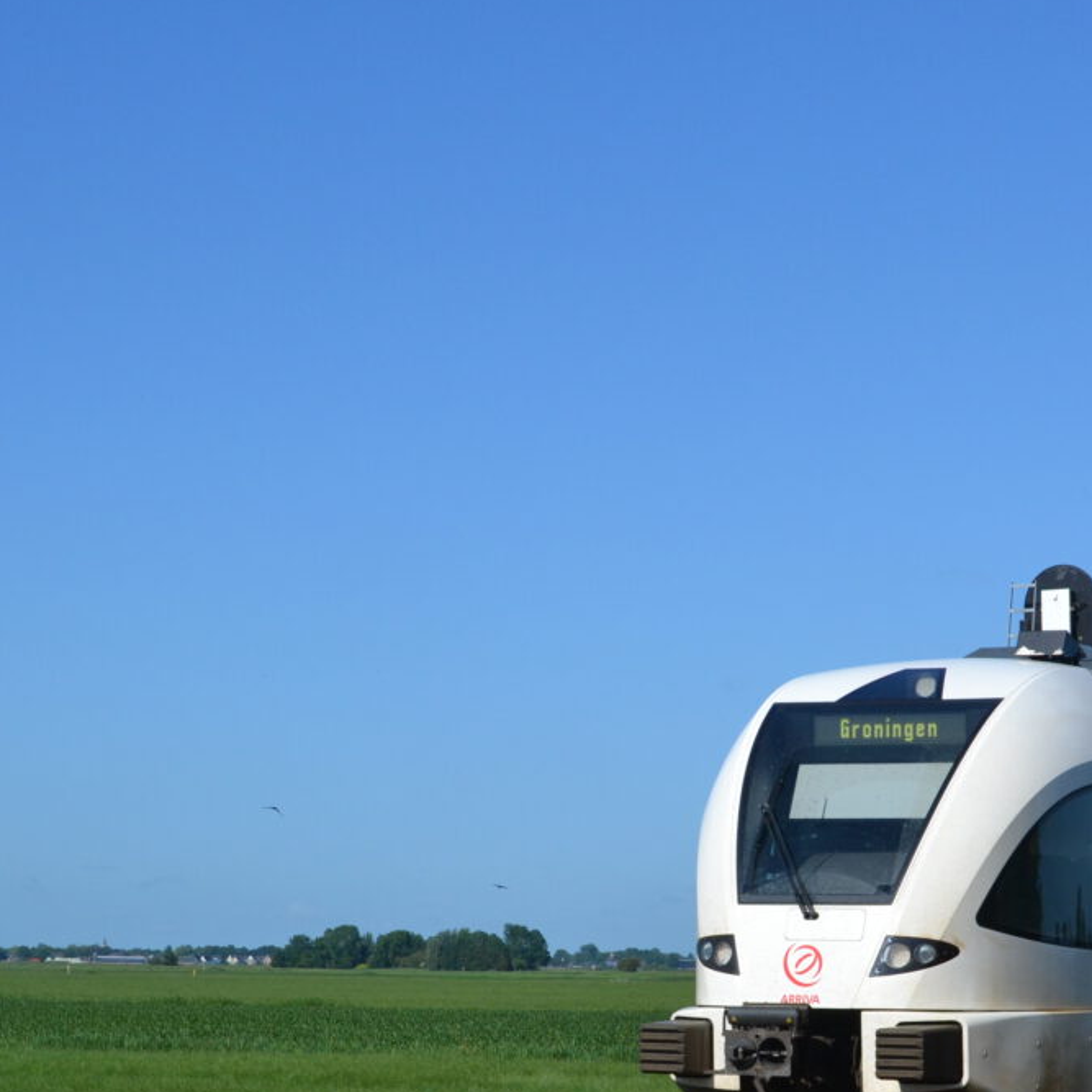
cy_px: 814
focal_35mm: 94
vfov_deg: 18.4
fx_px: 3355
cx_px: 756
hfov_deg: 18.4
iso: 400
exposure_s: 1/1600
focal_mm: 32
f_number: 6.3
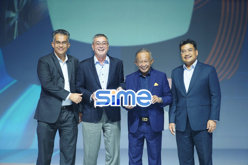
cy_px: 82
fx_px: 1102
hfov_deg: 12.8
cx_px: 124
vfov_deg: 8.6
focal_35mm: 160
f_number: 3.2
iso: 2000
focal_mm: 160
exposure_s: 1/250
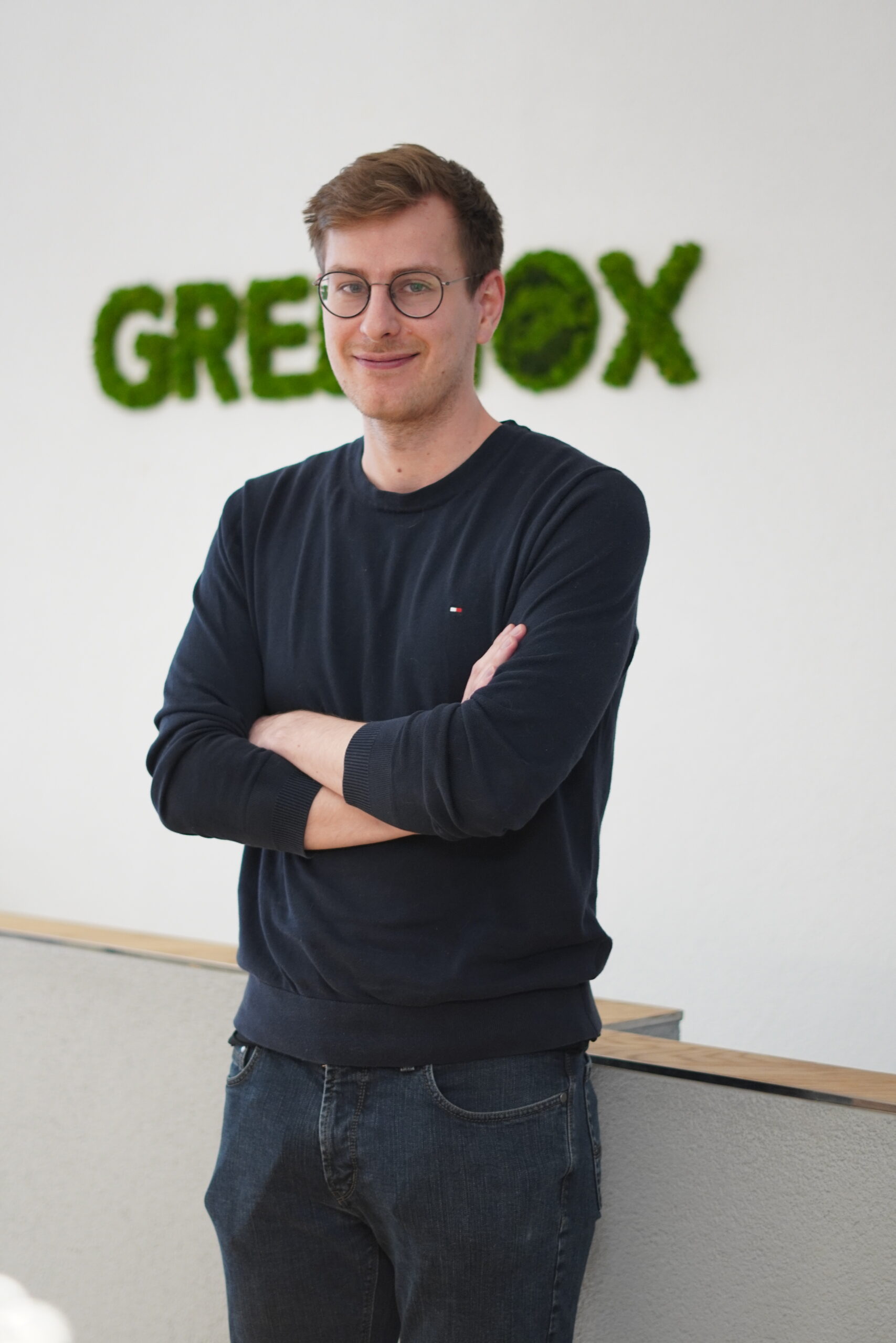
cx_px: 448
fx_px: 2799
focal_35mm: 75
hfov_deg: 18.2
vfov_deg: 27.0
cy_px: 672
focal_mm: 50
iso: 640
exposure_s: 1/80
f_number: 1.8
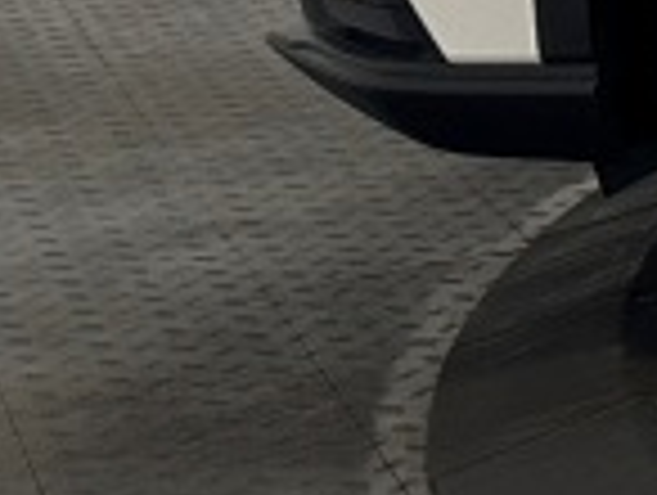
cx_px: 2192
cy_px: 112
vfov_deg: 8.8
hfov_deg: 8.8
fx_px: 3194
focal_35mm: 168
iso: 200
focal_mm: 6.86
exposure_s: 1/60
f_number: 1.78
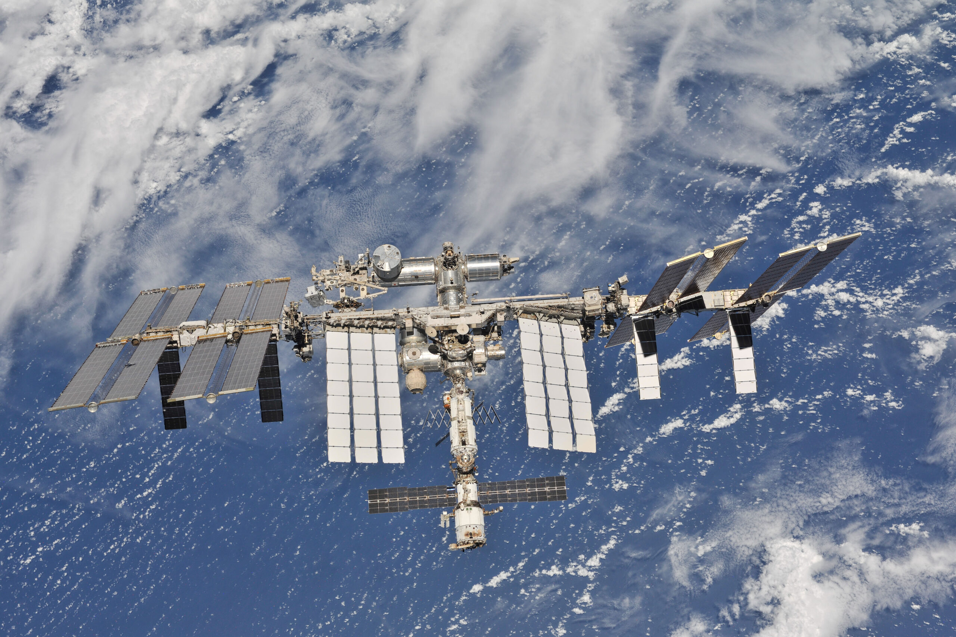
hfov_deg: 35.6
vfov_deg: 24.2
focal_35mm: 56
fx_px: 1487
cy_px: 318
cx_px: 478
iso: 200
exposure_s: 1/2000
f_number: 8
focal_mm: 56
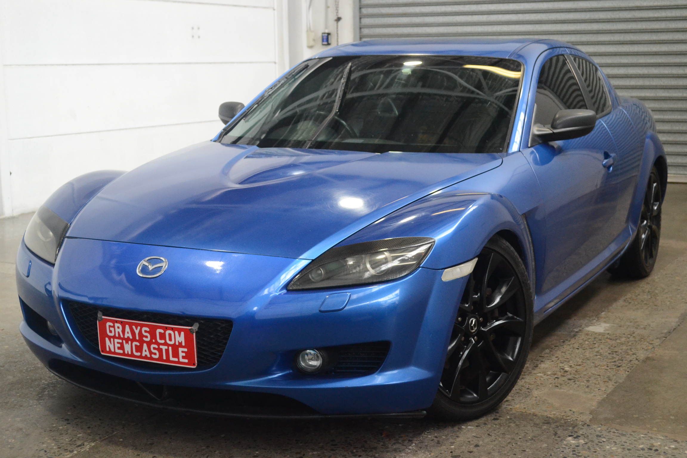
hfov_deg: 36.9
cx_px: 344
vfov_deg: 25.1
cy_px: 229
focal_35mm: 54
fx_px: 1030
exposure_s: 1/320
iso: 1600
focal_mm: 36
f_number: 5
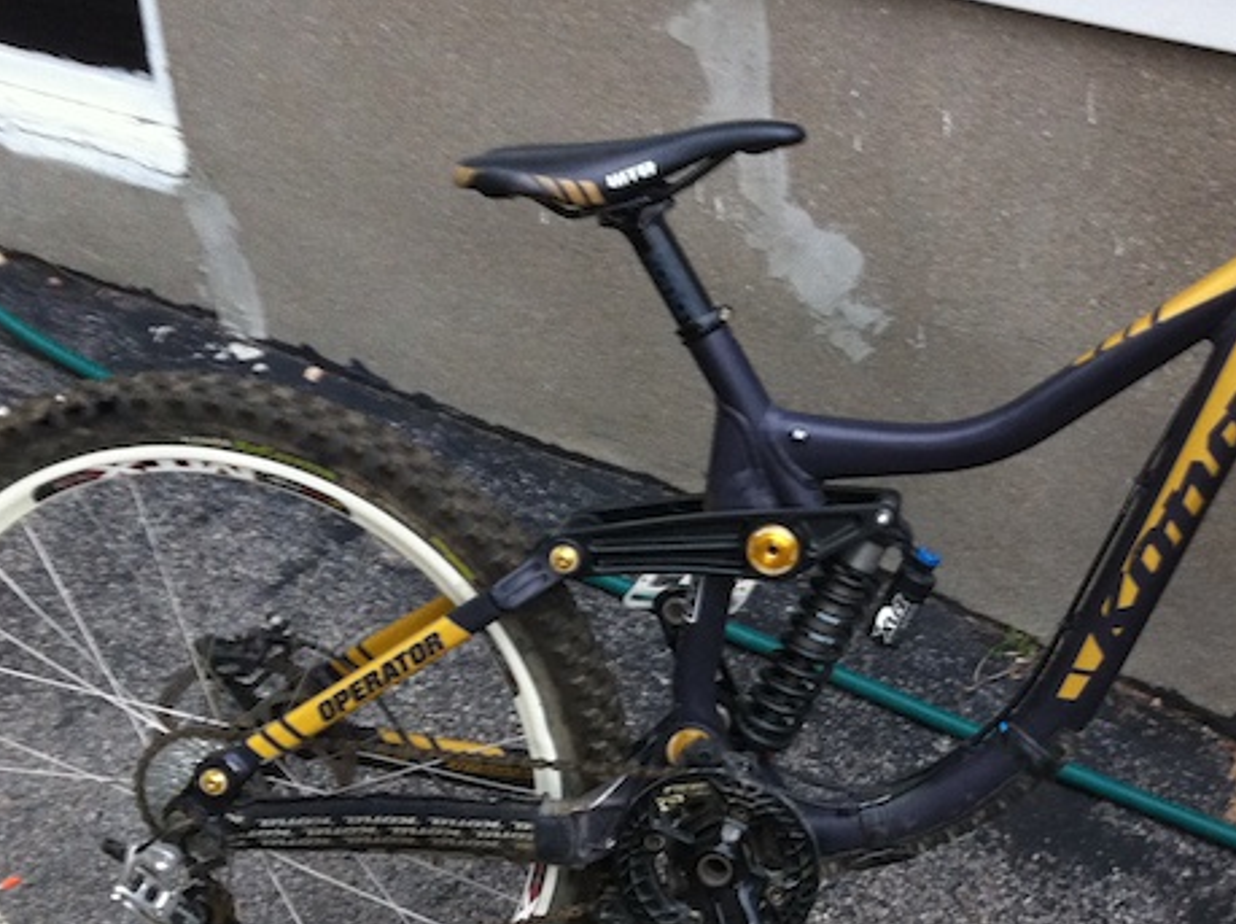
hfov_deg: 31.1
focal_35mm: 61
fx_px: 2175
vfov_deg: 23.9
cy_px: 585
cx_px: 948
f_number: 2.8
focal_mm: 3.85
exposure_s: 1/15
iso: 160
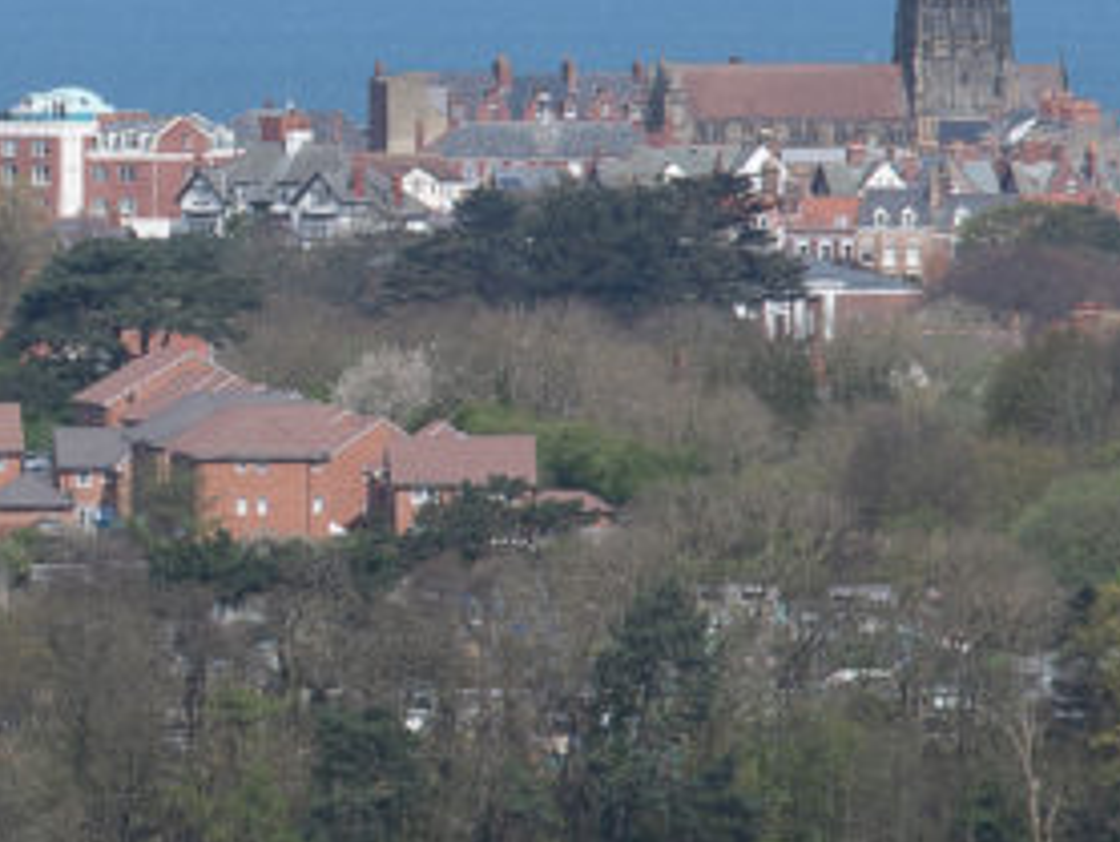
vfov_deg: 1.4
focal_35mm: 1032
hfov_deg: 1.9
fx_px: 33419
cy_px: 119
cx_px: -351
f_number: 11
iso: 100
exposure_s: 1/200
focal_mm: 155
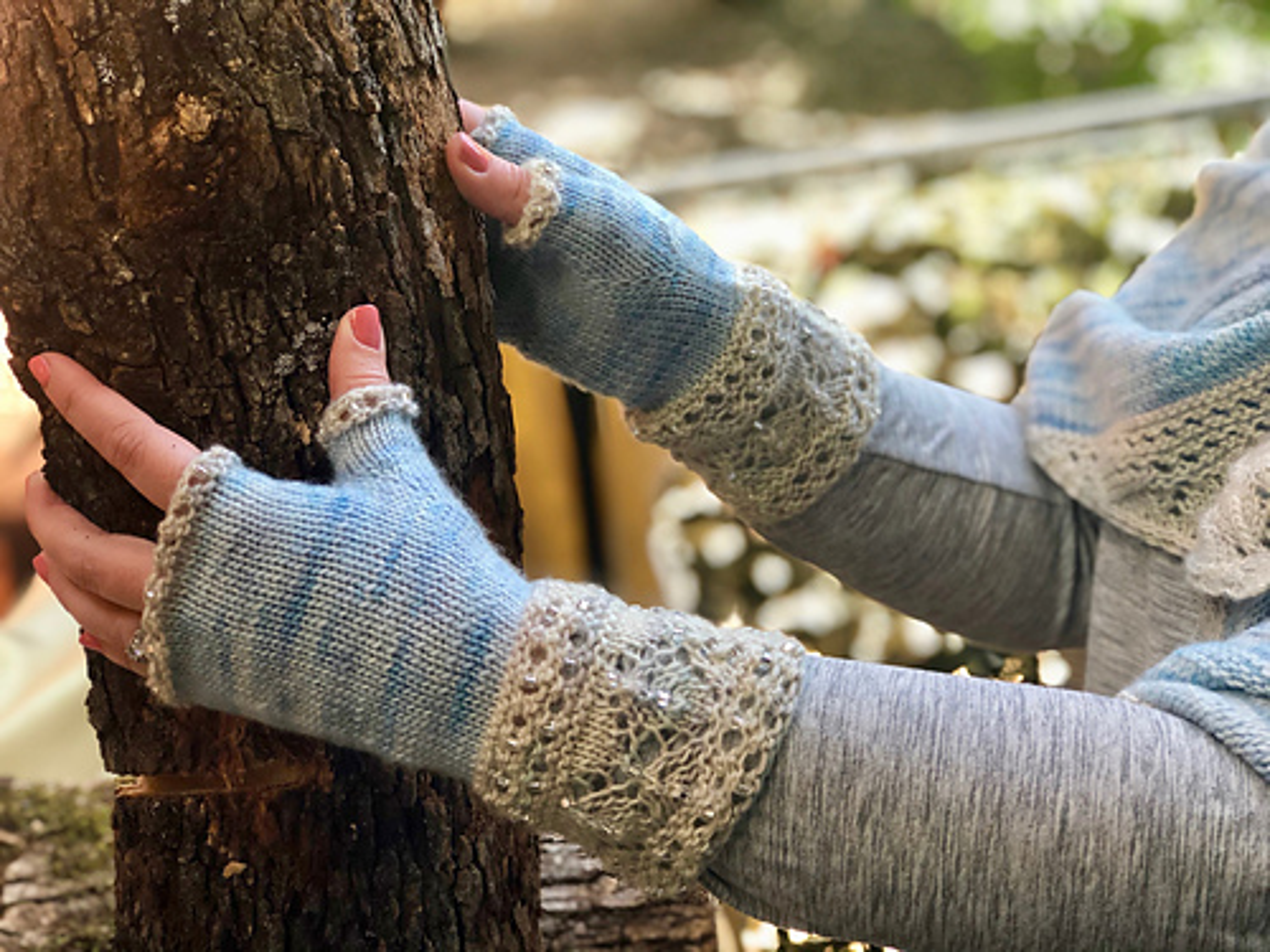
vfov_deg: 25.7
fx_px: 2091
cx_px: 635
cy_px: 476
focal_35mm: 57
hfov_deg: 33.8
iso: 25
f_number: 2.8
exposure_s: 1/30
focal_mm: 6.6
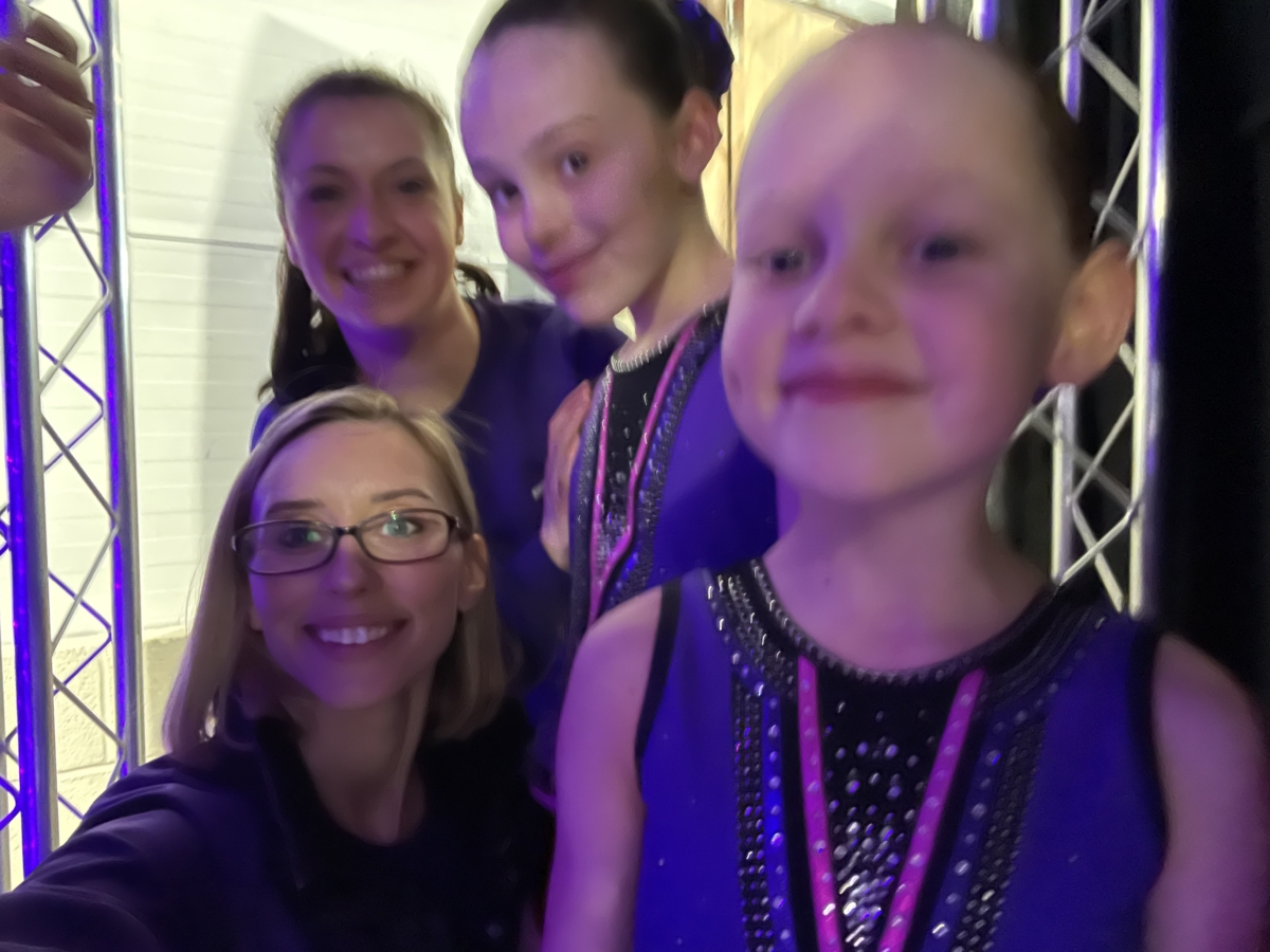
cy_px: 476
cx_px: 635
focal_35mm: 23
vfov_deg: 58.9
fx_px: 844
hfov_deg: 73.9
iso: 1600
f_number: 2.2
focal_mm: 2.71
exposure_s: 1/15
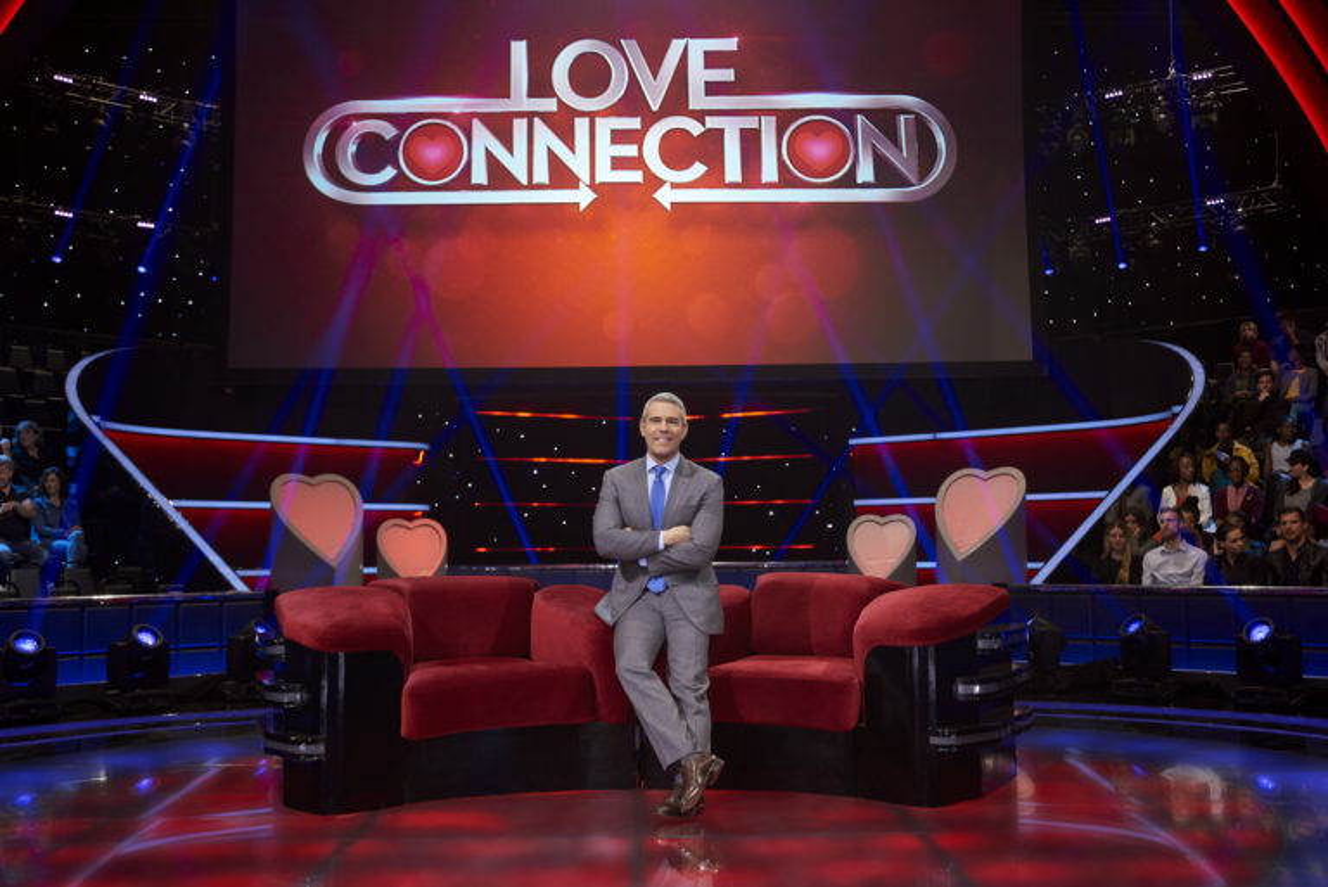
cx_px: 664
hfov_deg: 48.4
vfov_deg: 33.4
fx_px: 1476
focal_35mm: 40
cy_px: 444
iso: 1250
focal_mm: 40
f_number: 4.5
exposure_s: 1/125
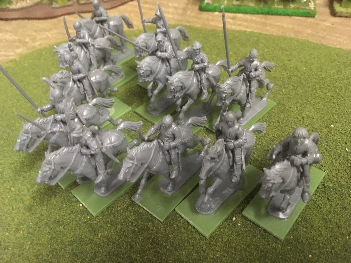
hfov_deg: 61.7
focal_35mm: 29
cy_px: 132
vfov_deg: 48.2
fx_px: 294
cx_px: 176
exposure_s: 1/17
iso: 400
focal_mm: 4.15
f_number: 2.2
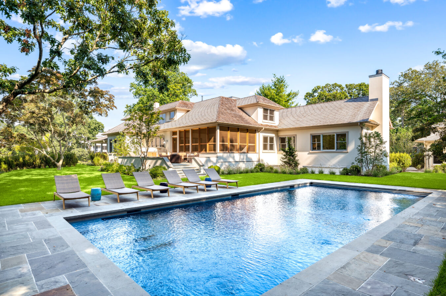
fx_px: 241
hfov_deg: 85.5
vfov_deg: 63.1
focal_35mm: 20
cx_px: 223
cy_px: 148
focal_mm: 19.5
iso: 100
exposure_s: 1/125
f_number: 8
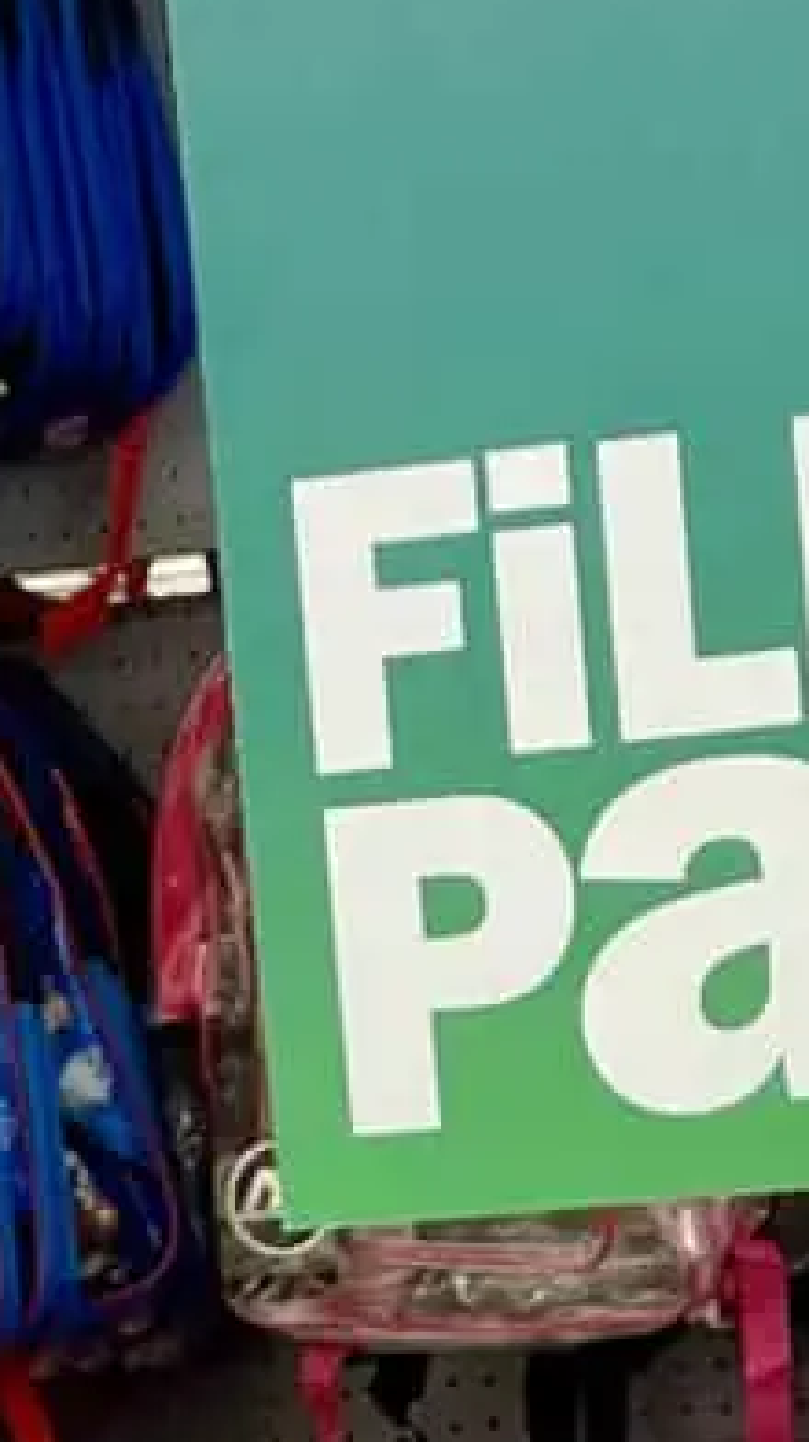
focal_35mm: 185
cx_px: 1147
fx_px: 7067
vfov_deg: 10.9
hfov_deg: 6.5
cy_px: 2593
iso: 50
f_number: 1.6
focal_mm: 4.2
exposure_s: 1/120
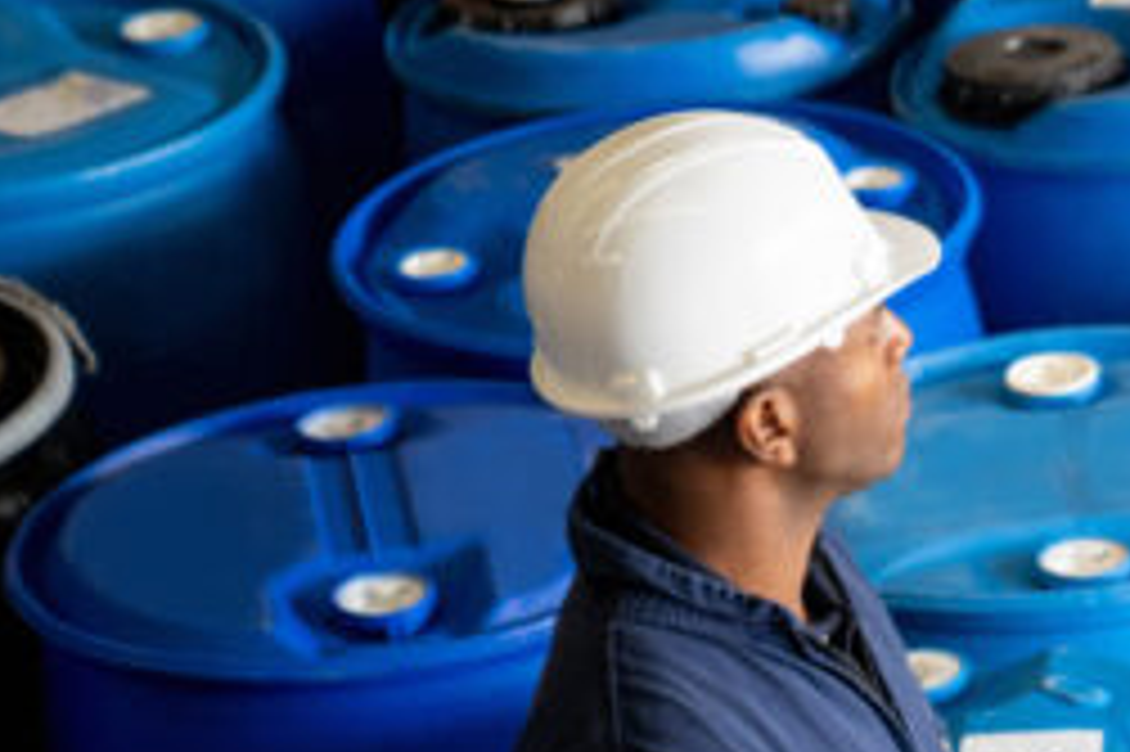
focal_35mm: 253
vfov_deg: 5.4
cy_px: 1056
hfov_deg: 7.9
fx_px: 7936
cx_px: 2039
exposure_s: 1/125
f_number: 2.8
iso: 400
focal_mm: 62
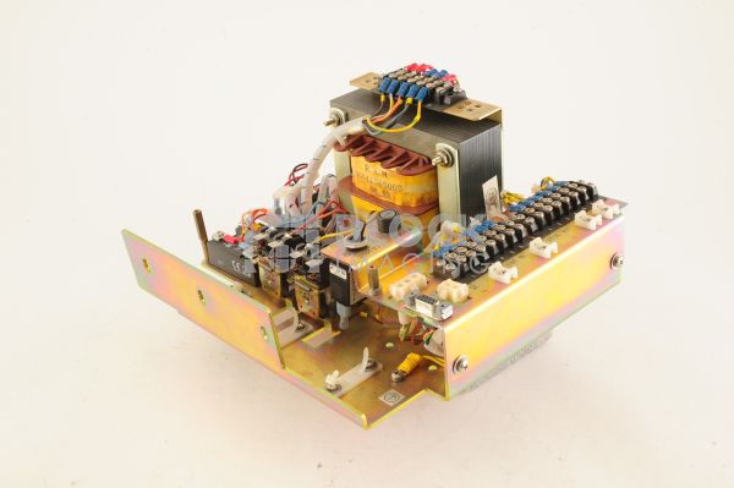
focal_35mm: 50
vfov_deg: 26.9
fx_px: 1019
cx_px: 367
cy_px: 244
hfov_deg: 39.6
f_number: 13
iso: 1600
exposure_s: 1/160
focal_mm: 50
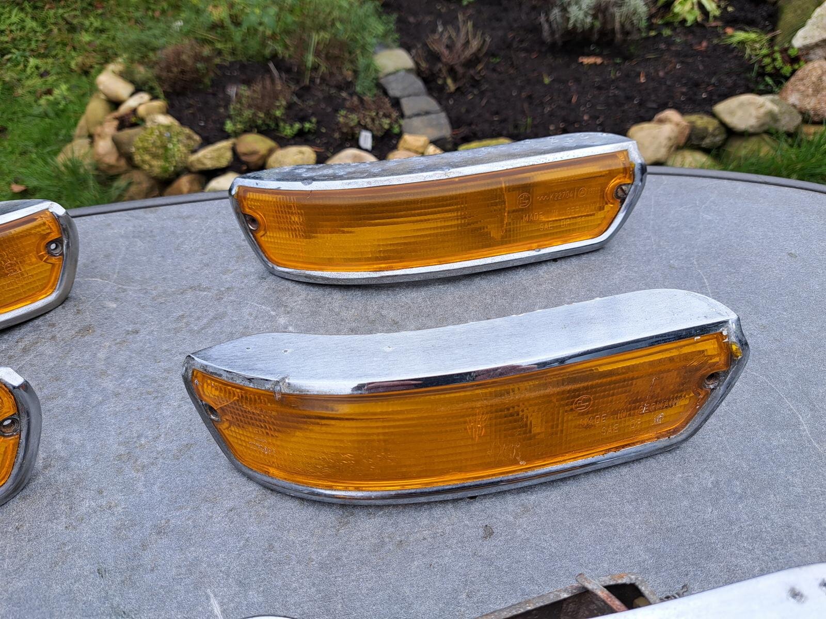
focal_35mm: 24
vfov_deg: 56.8
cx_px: 413
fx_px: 573
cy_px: 310
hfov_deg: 71.6
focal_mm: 5.23
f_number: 1.8
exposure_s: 1/108
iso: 50
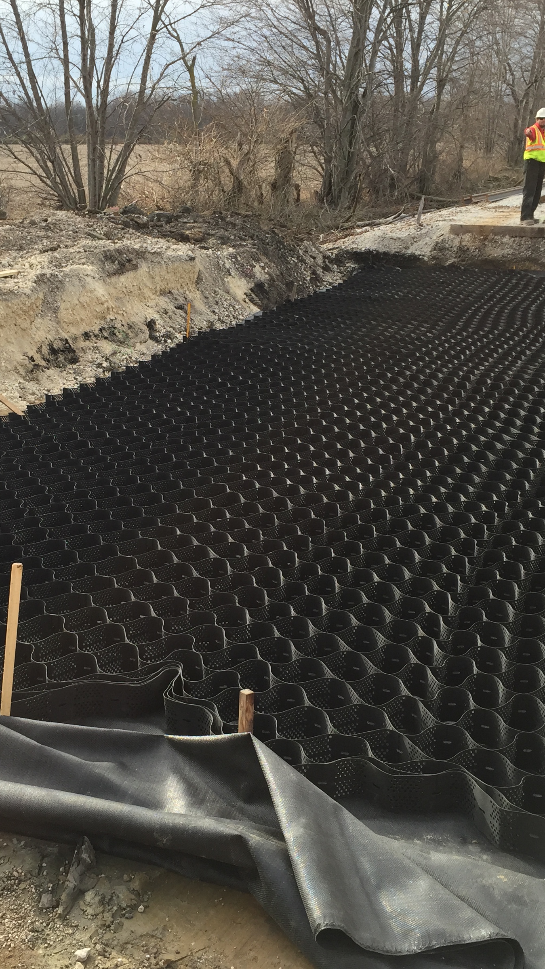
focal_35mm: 43
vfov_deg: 47.4
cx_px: 195
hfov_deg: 27.6
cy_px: 492
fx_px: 1105
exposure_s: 1/618
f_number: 2.2
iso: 32
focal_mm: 4.15
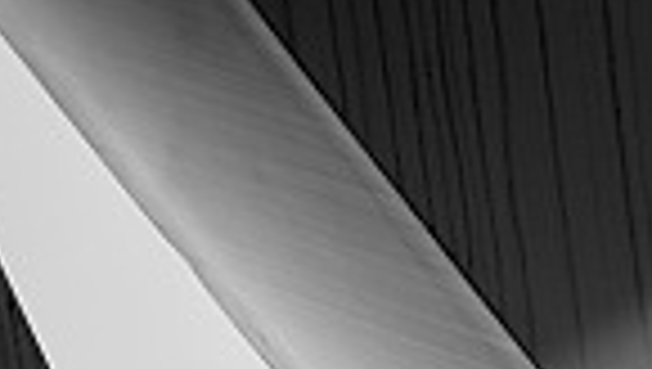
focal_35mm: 183
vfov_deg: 6.2
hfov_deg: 11.7
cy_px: 1035
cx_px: 623
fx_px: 3168
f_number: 6.3
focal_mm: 50
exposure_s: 1/160
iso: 250
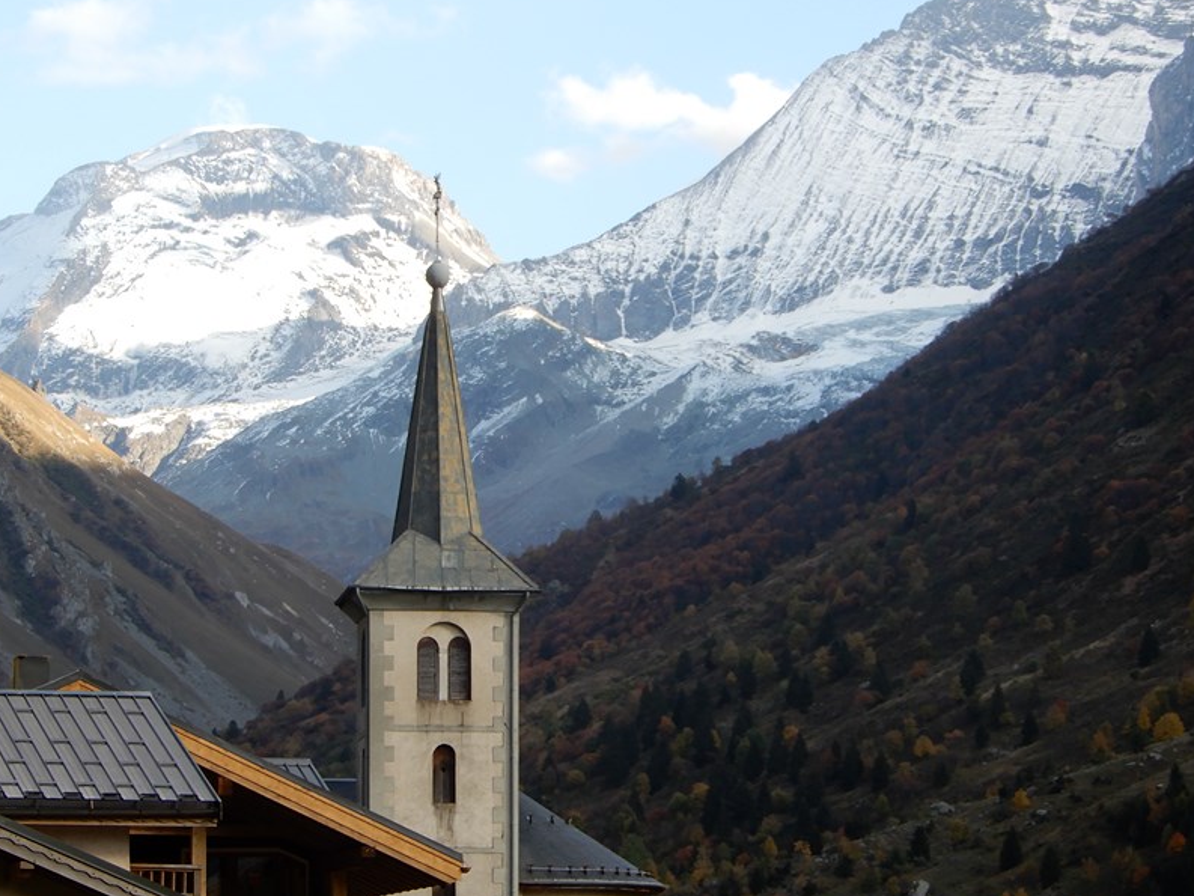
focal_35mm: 155
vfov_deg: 9.6
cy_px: 459
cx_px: 557
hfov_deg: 12.7
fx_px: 5347
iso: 80
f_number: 5
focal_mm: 21.4
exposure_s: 1/160
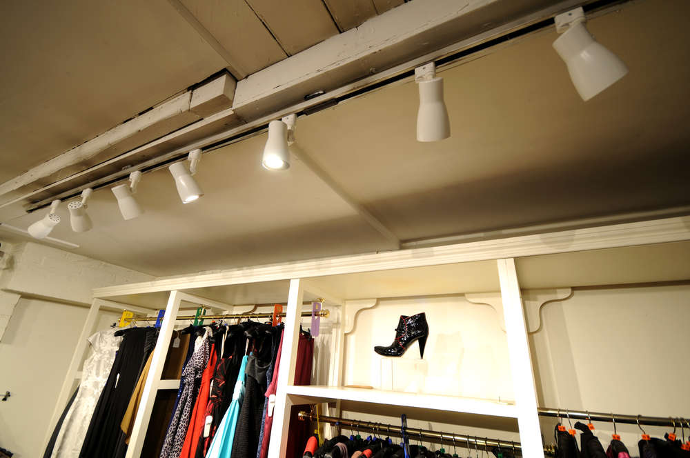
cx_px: 345
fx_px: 330
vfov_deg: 69.5
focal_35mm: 17
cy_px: 229
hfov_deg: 92.5
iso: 100
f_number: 4.2
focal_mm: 11.5
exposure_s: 1/2
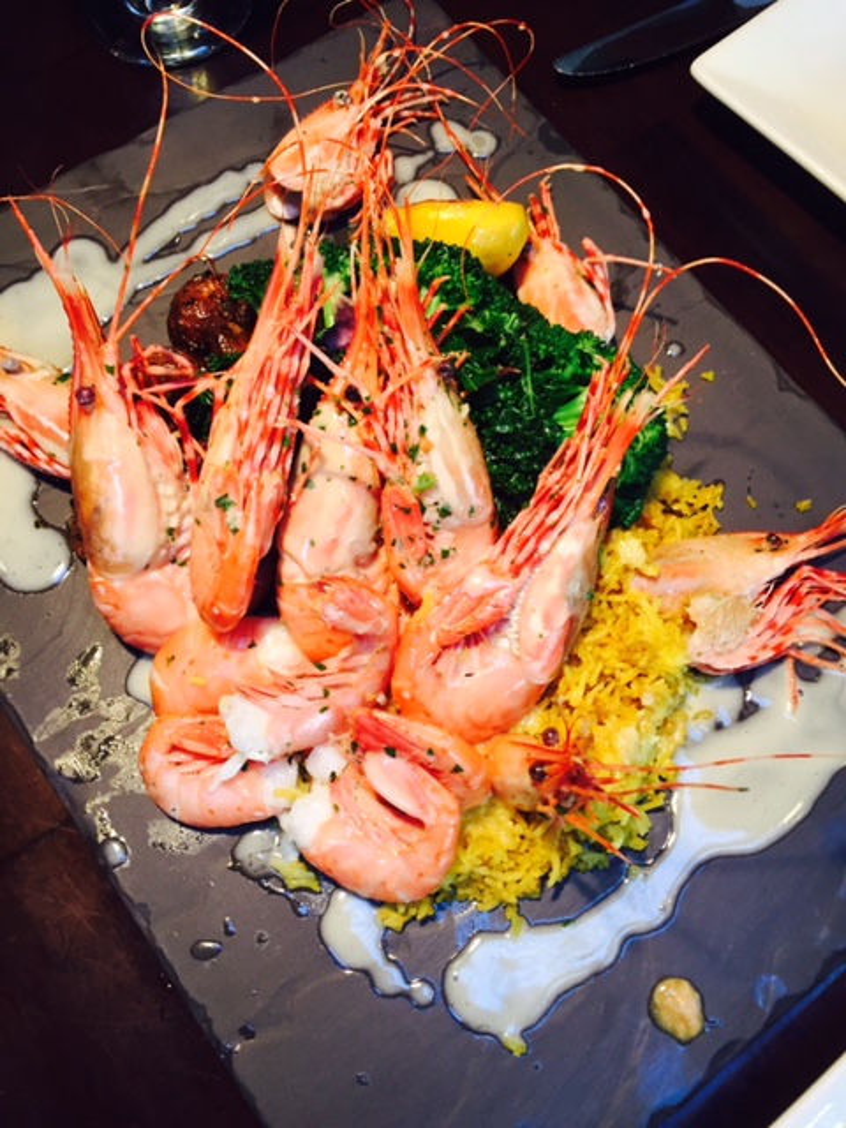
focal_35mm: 29
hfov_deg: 48.2
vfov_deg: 61.7
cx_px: 423
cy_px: 564
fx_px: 945
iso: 100
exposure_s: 1/30
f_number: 2.2
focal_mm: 4.15
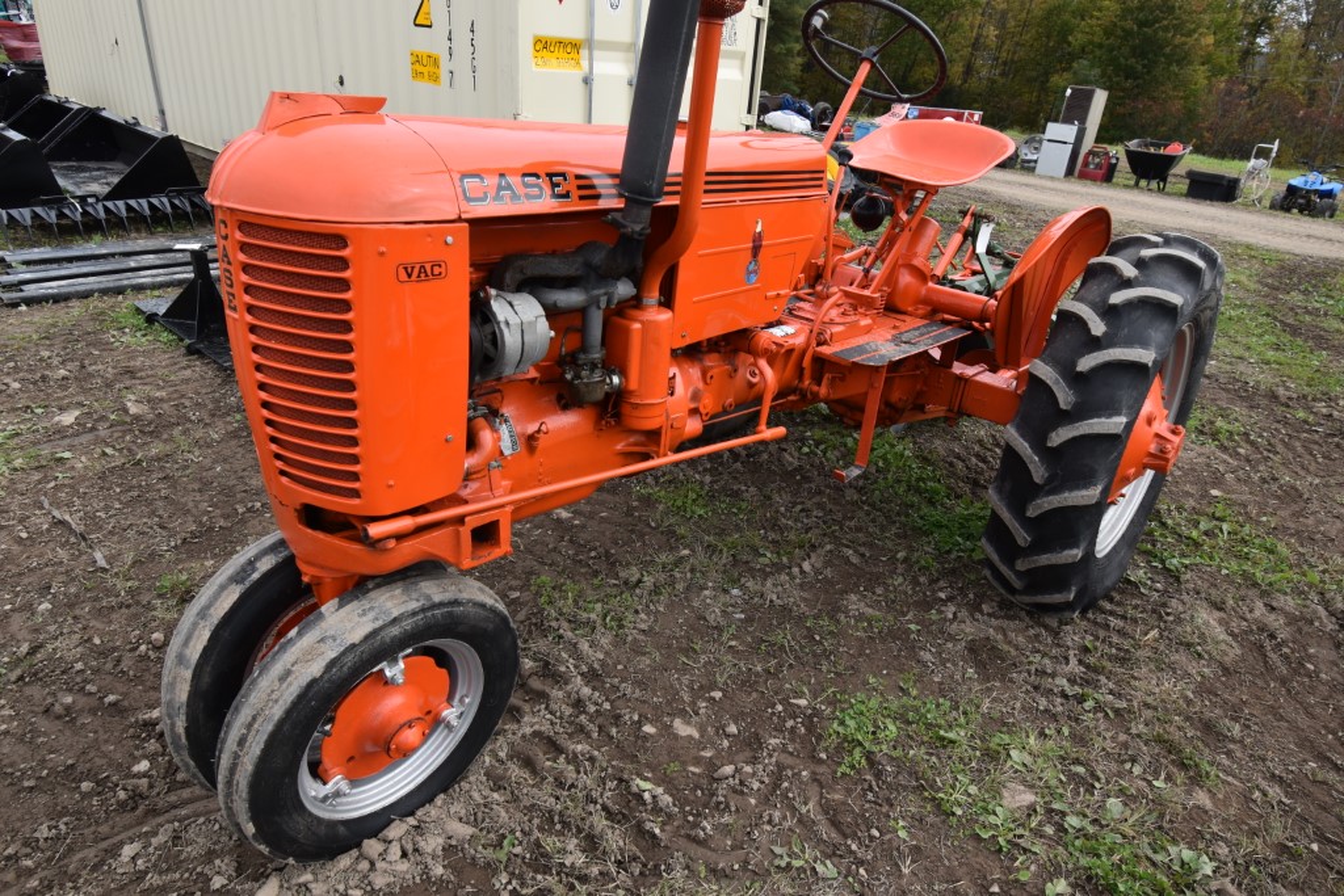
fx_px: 784
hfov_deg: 81.2
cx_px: 672
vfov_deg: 59.5
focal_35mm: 21
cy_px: 448
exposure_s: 1/250
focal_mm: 14
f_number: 8
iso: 200
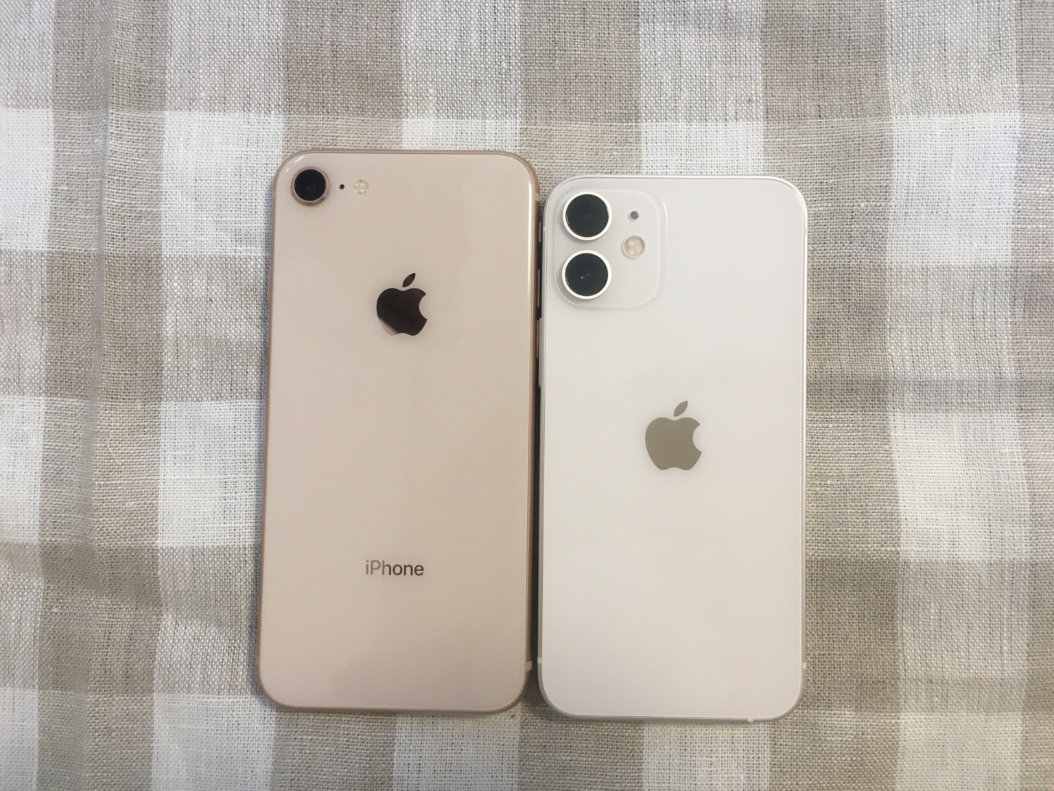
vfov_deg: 48.2
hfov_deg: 61.7
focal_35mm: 29
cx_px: 527
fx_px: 883
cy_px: 396
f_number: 2.2
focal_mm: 4.15
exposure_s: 1/30
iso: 64
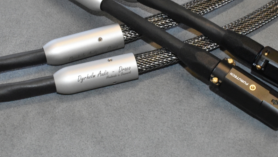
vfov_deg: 15.1
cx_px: 165
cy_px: 66
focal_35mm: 80
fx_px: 590
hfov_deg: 26.5
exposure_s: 1/60
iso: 7200
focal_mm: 34
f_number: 25
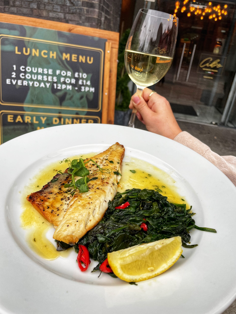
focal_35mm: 26
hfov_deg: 53.1
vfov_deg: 67.3
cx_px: 118
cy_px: 157
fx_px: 236
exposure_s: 1/212
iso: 32
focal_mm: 4.2
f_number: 1.6
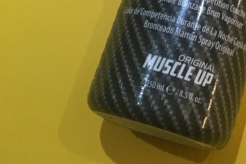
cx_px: 247
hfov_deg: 19.8
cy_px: -134
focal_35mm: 100
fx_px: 683
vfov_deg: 12.5
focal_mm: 4.15
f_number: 2.2
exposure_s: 1/30
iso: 25
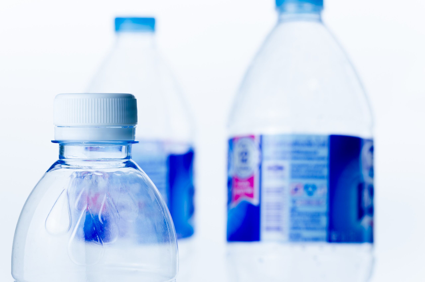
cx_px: 212
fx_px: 884
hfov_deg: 27.0
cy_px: 141
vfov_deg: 18.1
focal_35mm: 75
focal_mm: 50
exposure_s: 1/13
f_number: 6.3
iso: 100
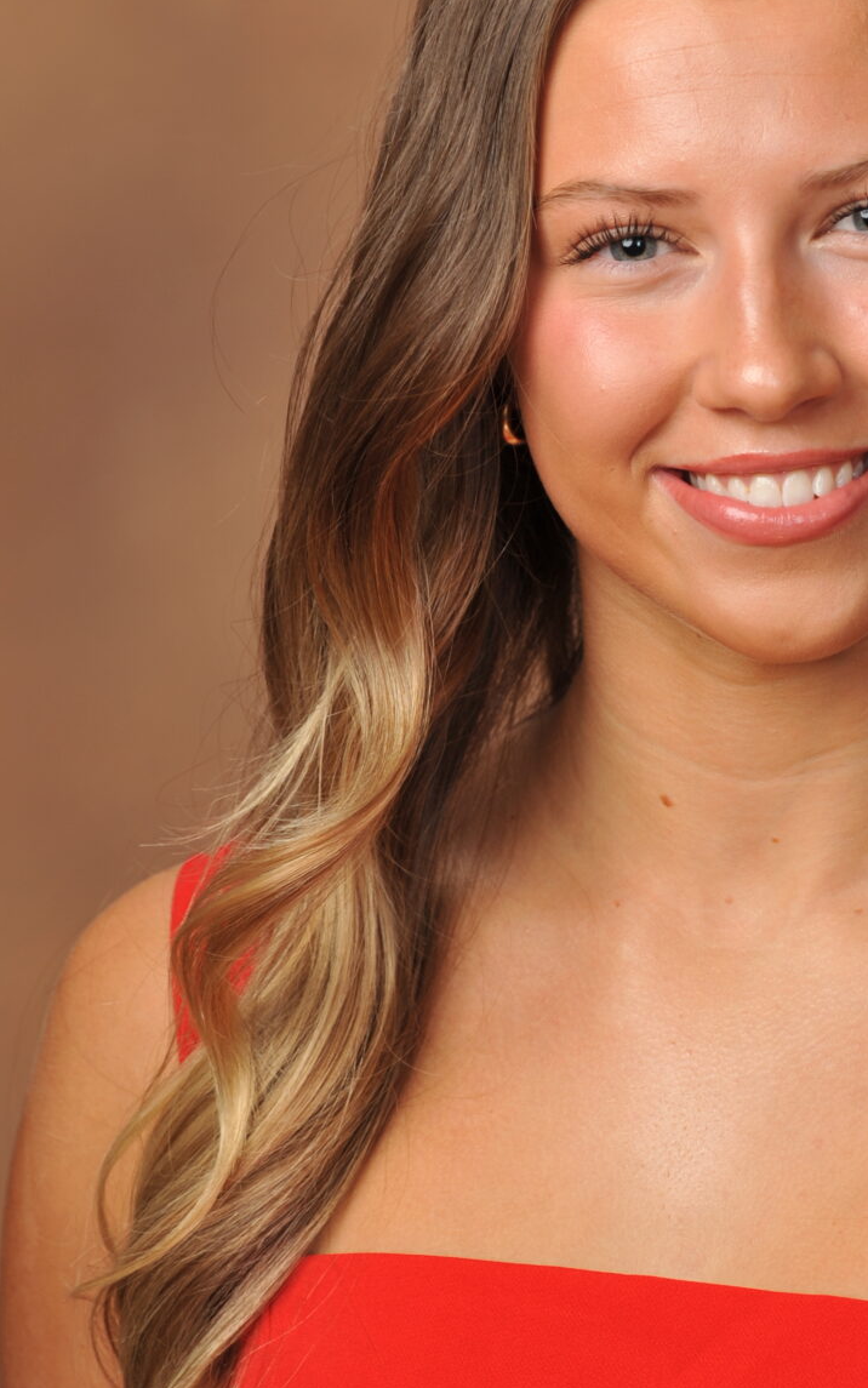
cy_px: 442
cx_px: 766
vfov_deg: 6.2
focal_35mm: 337
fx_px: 12750
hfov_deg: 3.9
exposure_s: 1/80
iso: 200
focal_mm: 185
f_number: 7.1
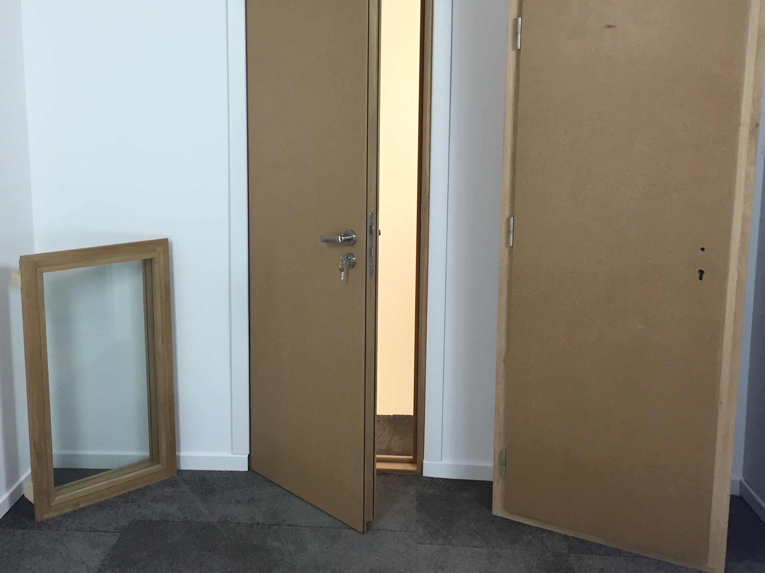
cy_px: 218
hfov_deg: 49.0
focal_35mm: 38
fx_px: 840
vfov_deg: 37.5
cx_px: 361
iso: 40
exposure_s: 1/33
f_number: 2.2
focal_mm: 4.15
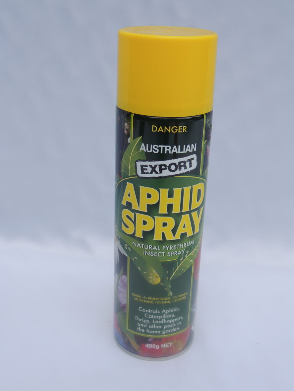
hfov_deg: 30.9
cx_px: 147
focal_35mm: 47
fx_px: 532
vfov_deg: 40.4
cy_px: 196
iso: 100
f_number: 3.5
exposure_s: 1/800
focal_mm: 8.3
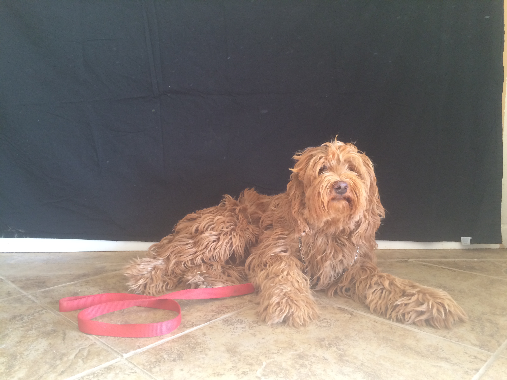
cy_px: 190
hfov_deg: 61.7
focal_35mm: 29
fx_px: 425
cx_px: 254
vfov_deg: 48.2
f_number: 2.2
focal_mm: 4.15
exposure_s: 1/30
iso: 100
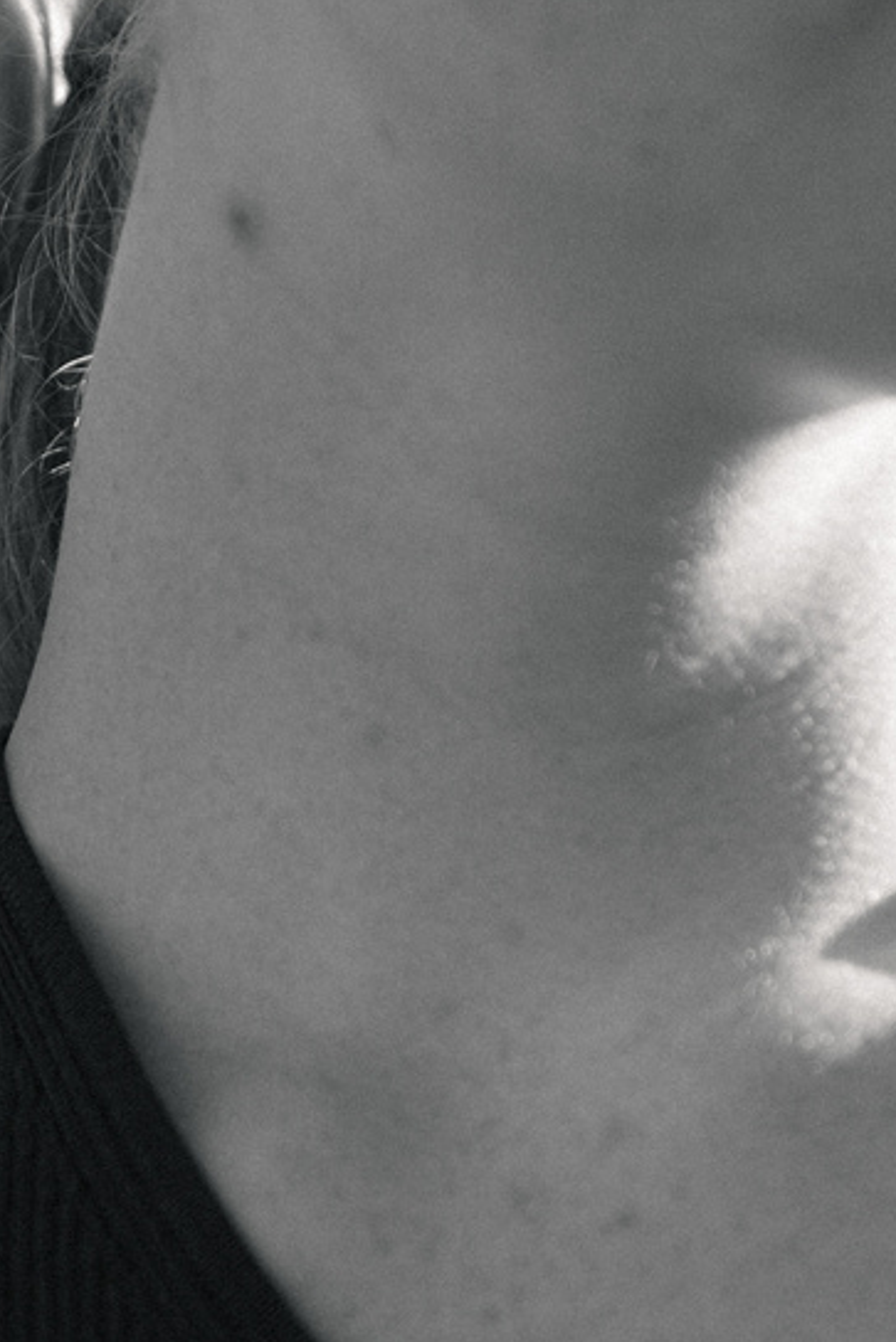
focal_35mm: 139
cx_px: 99
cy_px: 451
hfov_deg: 9.8
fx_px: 5186
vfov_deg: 14.7
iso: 400
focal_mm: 42
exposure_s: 1/2000
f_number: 2.8
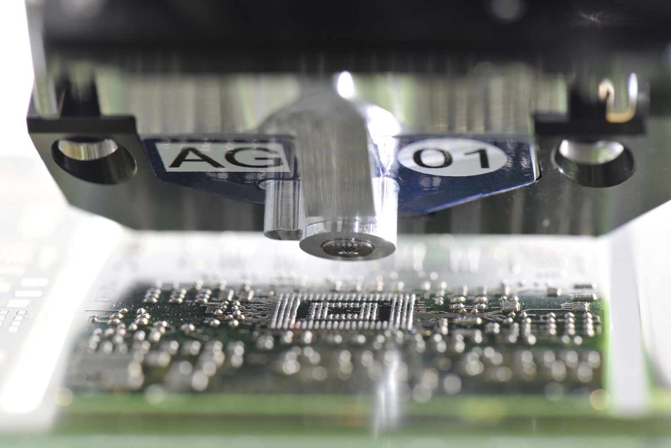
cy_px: 224
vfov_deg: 13.0
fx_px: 1957
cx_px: 336
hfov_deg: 19.5
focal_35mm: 105
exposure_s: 1/50
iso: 250
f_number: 11
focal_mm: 105
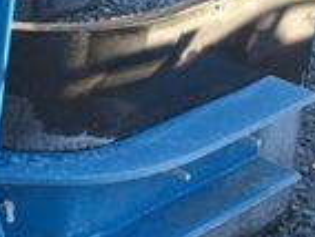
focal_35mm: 97
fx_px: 884
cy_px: -97
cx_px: -282
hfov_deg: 16.3
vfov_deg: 14.4
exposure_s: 1/339
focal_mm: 5.54
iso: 40
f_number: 1.8
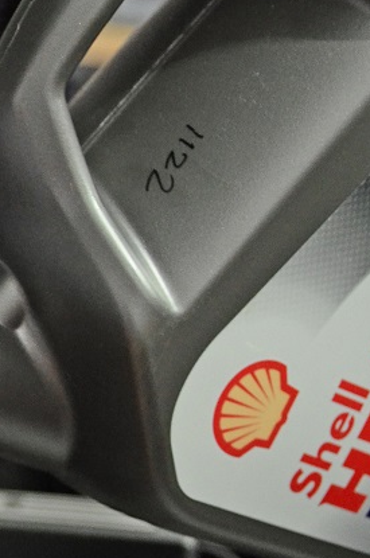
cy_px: 479
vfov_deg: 15.3
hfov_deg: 10.2
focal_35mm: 133
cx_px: 23
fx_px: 2053
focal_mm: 27
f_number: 2.8
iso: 1600
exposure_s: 1/30
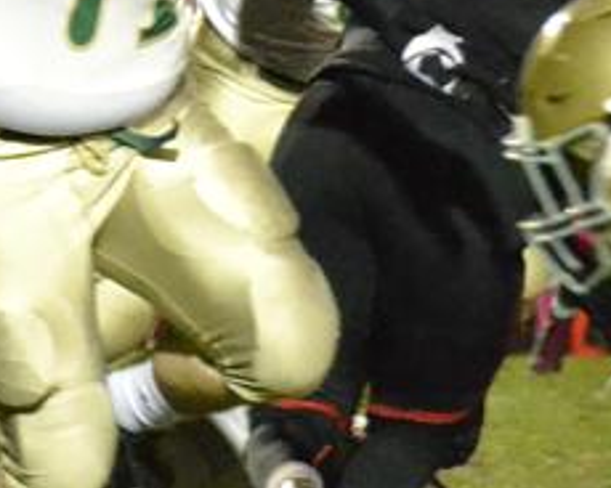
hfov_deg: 2.6
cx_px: -739
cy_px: 227
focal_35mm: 753
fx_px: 13617
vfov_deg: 2.1
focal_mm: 120
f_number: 5.6
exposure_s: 1/400
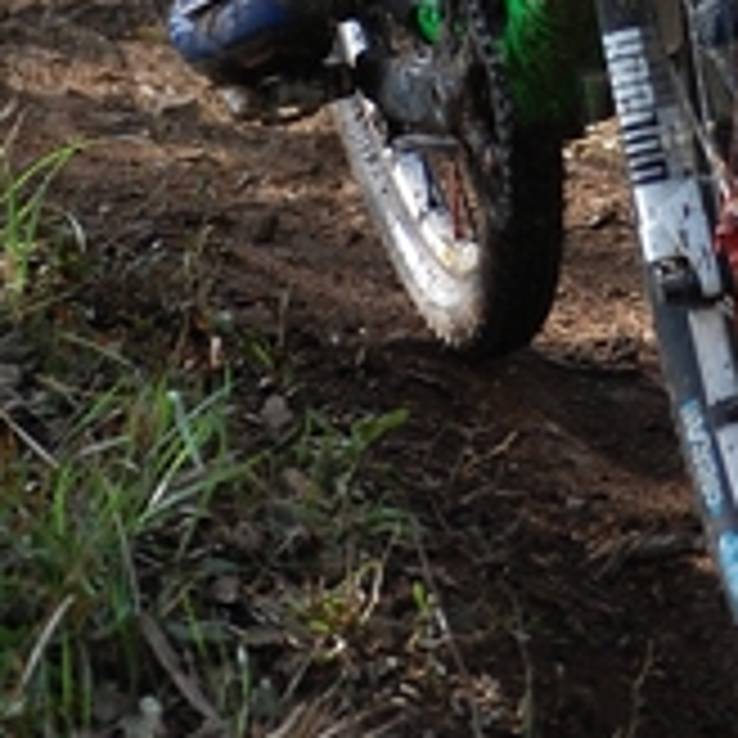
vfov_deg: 3.7
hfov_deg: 3.8
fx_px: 11242
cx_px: 439
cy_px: -796
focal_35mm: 466
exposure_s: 1/500
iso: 500
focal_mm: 75
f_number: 4.2
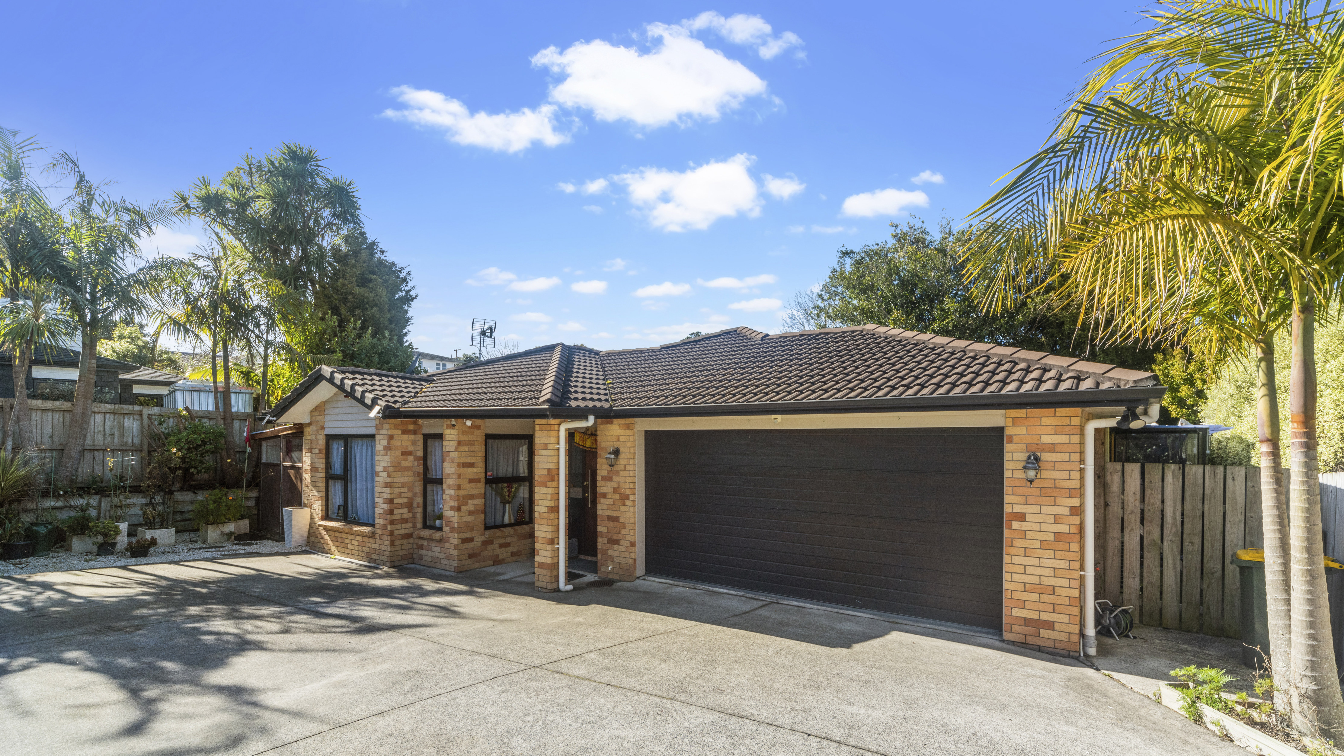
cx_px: 672
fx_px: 641
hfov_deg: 92.7
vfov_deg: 60.7
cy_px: 438
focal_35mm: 18
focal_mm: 17
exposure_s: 1/250
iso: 320
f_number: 11
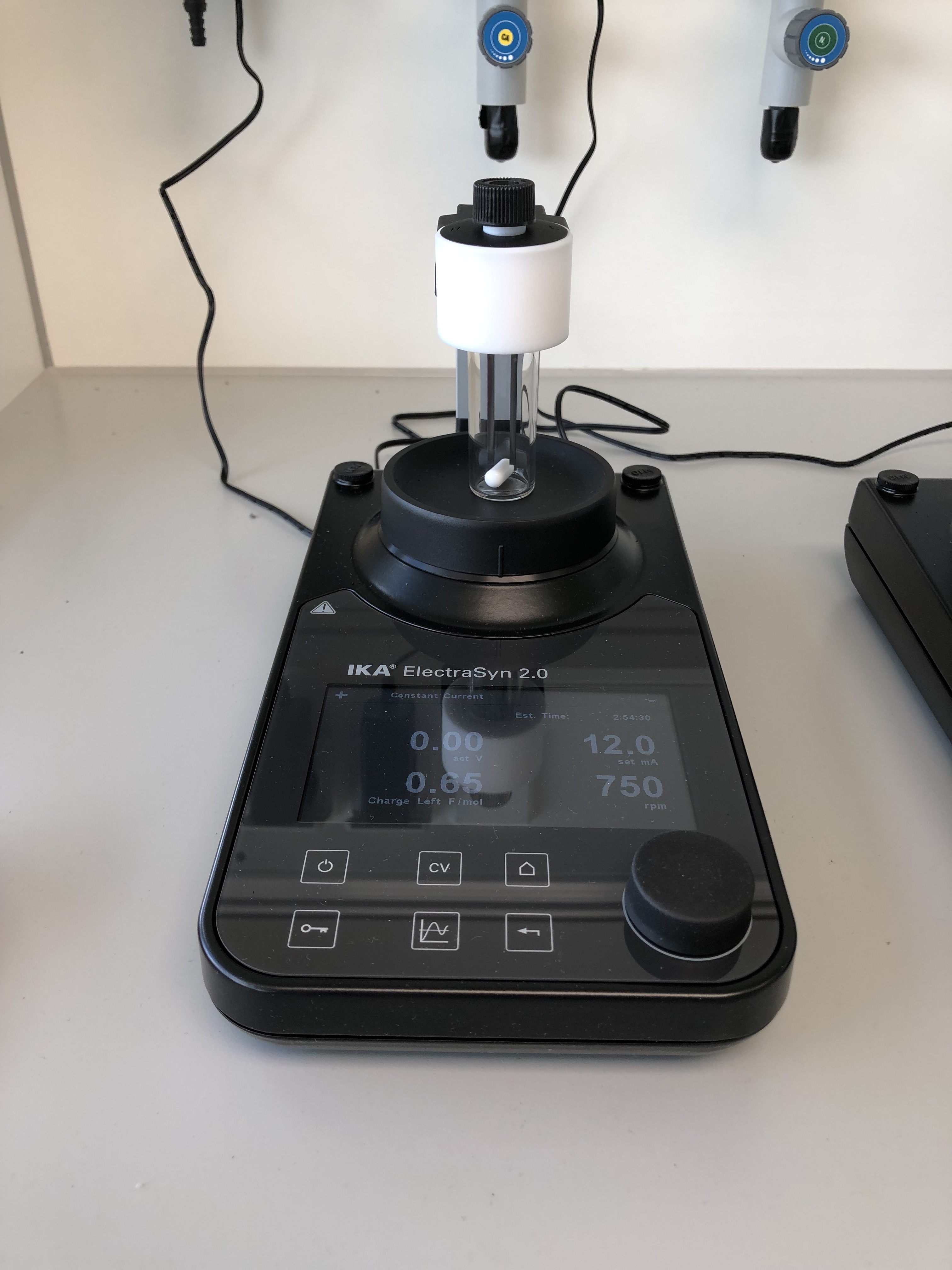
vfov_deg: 63.4
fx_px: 1027
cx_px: 476
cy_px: 635
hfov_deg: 49.7
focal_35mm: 28
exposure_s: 1/100
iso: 32
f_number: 1.8
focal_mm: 3.99
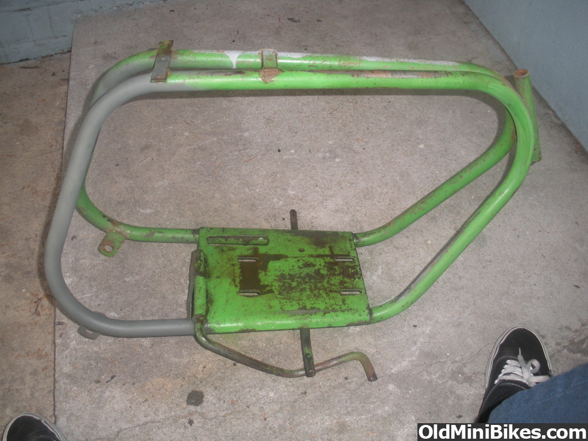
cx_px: 294
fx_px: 612
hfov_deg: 51.4
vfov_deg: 39.7
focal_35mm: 36
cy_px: 220
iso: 102
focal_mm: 6.3
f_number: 3.5
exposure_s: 1/30
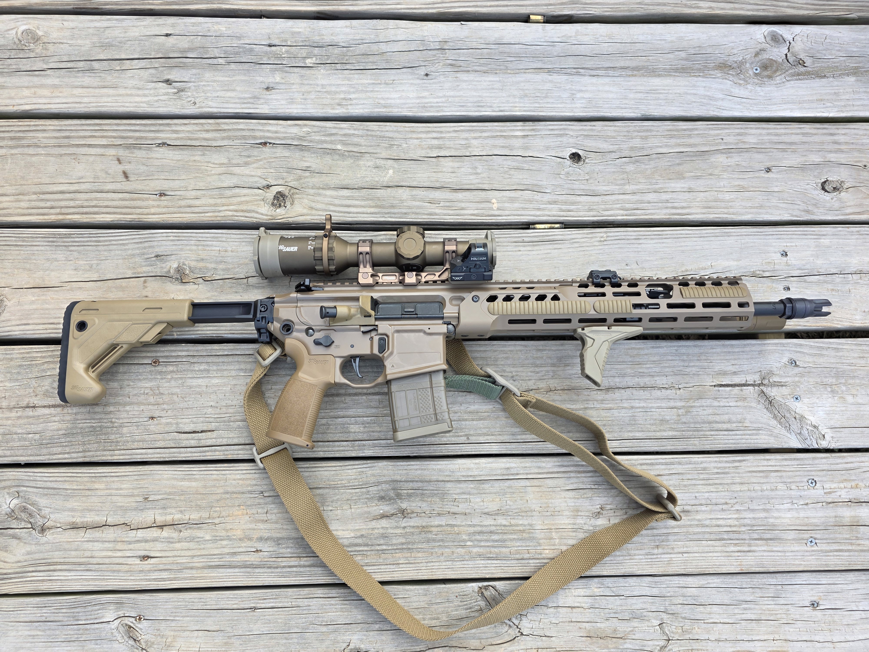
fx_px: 577
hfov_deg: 73.9
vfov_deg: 58.9
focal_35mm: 23
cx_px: 434
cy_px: 326
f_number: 1.7
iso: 50
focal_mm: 6.3
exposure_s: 1/180
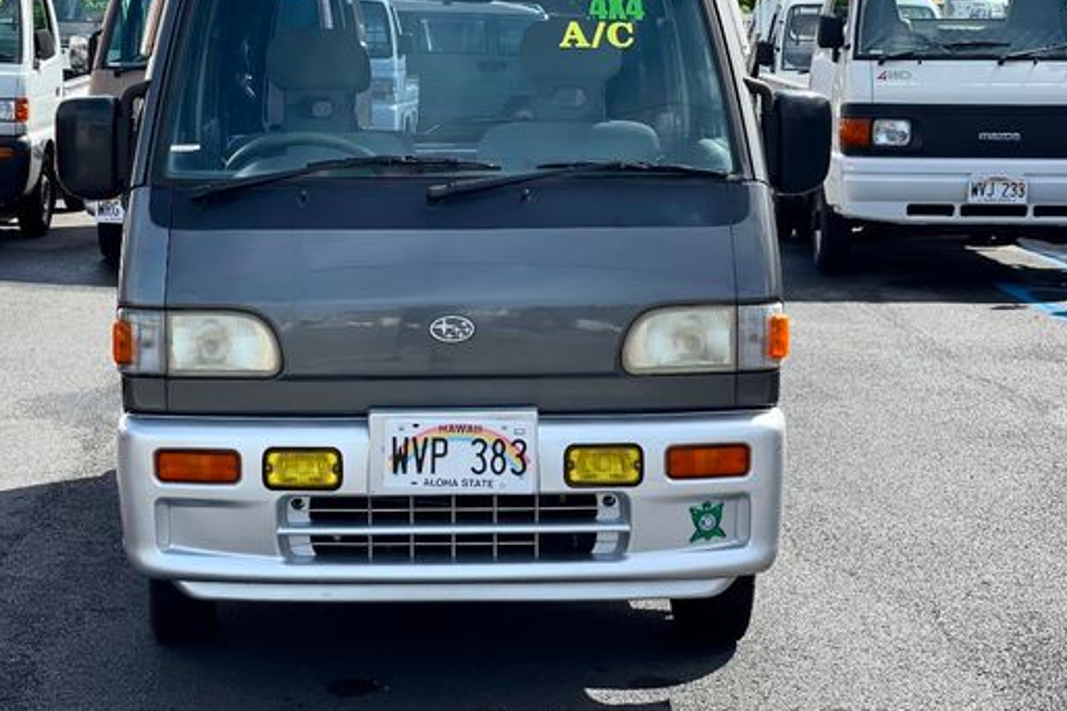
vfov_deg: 16.4
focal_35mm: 83
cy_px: 270
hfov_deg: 24.4
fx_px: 2460
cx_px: 426
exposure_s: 1/717
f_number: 2.2
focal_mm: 7.5
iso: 32
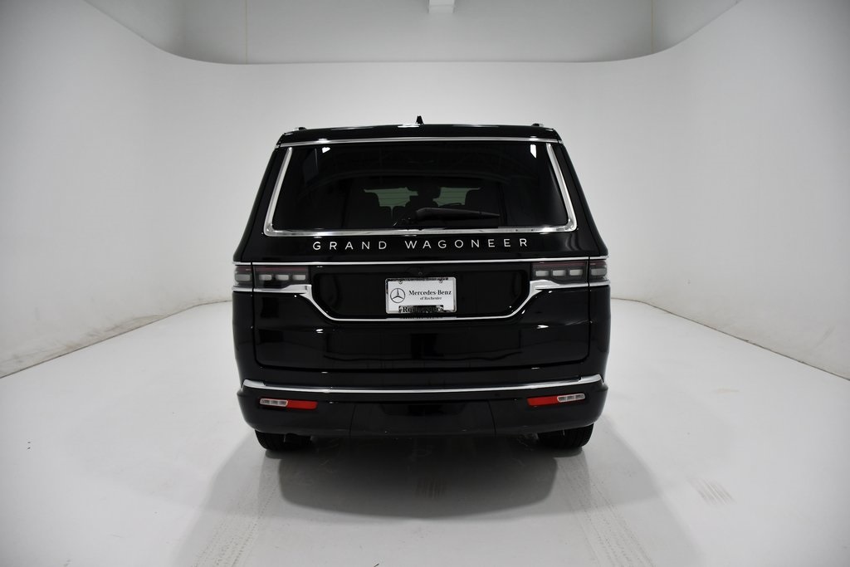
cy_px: 284
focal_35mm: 27
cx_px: 425
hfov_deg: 67.4
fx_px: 638
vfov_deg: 47.9
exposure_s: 1/250
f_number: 3.5
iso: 800
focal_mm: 18
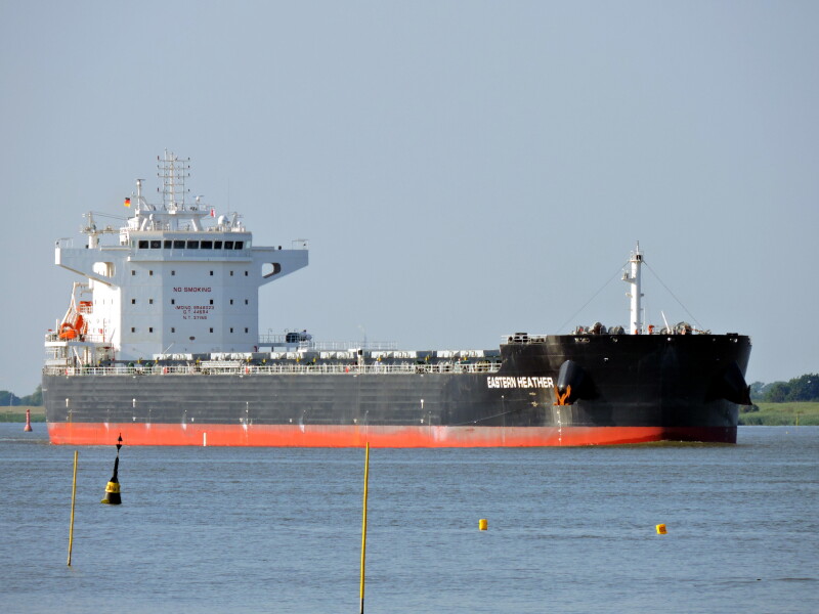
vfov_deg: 2.7
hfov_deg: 3.6
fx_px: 13013
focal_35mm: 550
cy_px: 307
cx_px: 410
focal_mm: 98.5
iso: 100
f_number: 5.6
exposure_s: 1/400
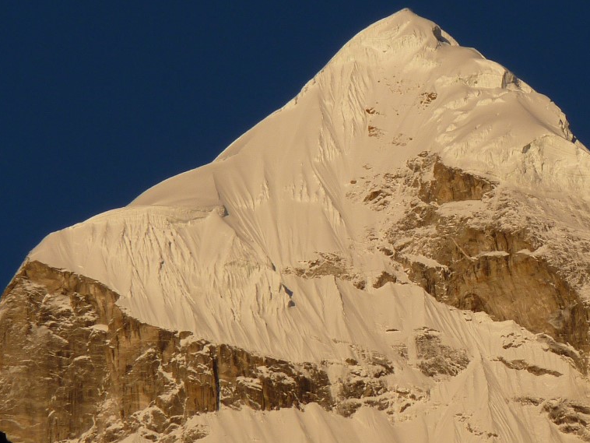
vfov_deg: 2.6
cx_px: 393
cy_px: 248
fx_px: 9855
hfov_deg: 3.4
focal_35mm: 578
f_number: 5.6
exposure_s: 1/500
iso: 80
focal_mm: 49.2
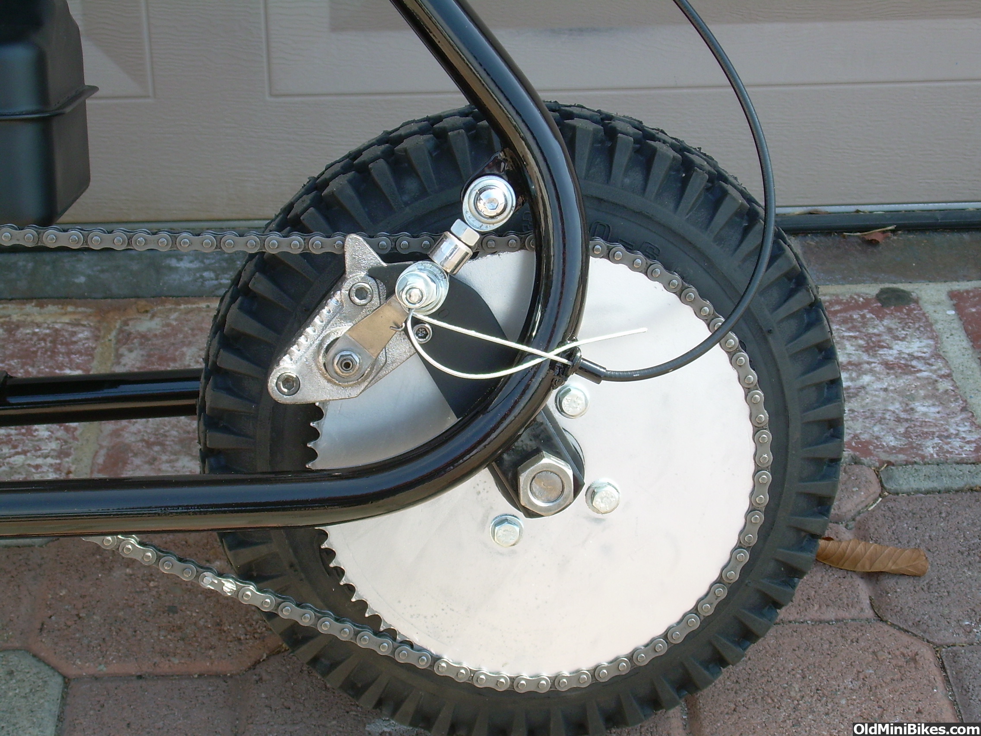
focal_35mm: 82
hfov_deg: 23.8
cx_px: 490
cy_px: 368
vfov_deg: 18.0
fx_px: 2324
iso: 50
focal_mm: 13.9
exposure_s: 1/149
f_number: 4
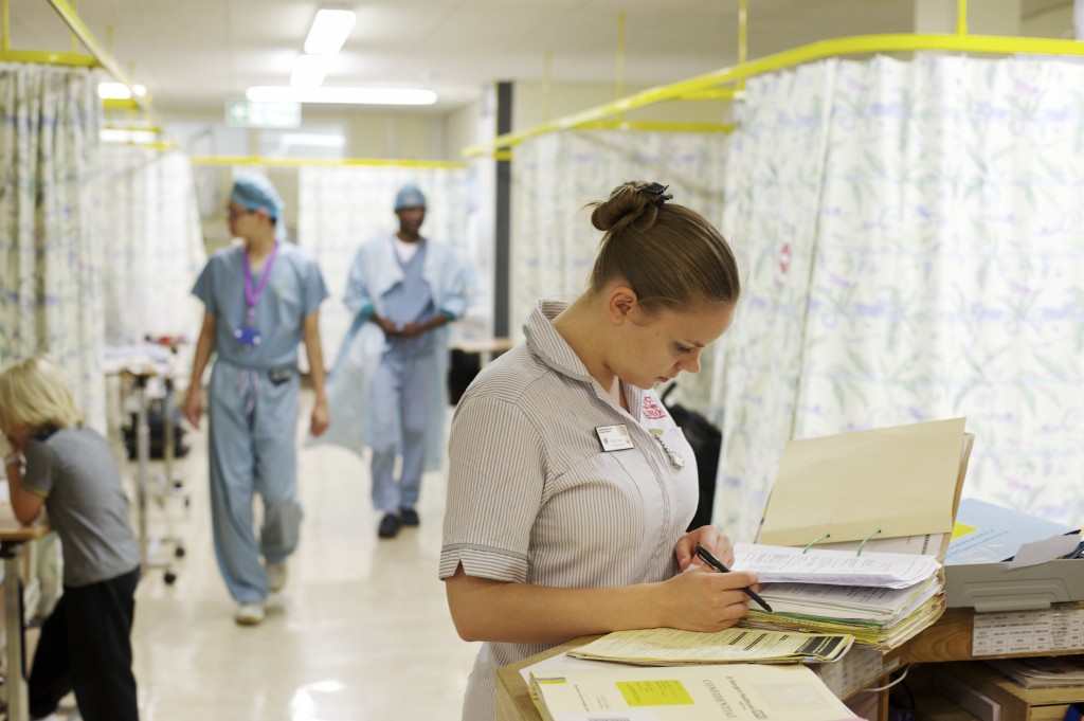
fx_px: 1504
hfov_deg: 39.6
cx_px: 542
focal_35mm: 50
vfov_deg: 26.9
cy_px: 360
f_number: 4
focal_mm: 50
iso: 1000
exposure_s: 1/60
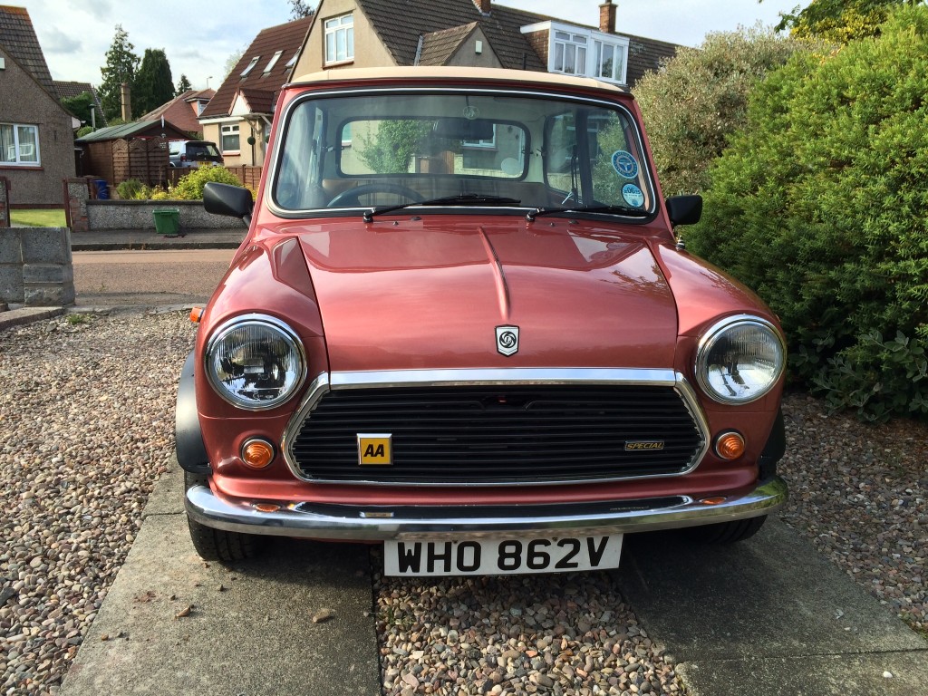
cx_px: 464
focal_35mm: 30
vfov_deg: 46.8
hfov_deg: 60.0
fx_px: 804
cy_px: 348
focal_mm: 4.12
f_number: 2.2
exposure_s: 1/695
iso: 32
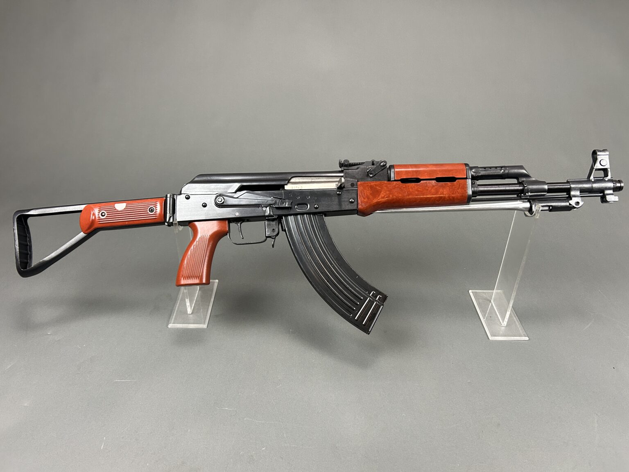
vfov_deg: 53.1
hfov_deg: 67.3
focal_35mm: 26
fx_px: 472
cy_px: 236
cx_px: 314
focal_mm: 5.7
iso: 200
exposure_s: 1/60
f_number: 1.5
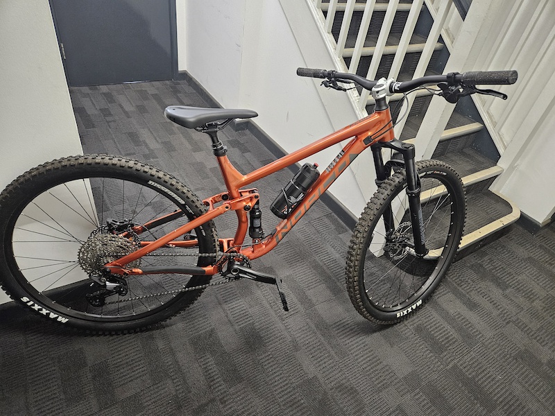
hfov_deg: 73.9
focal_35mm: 23
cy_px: 208
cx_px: 278
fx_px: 369
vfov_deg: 58.9
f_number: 1.8
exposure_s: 1/100
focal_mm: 5.4
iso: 640
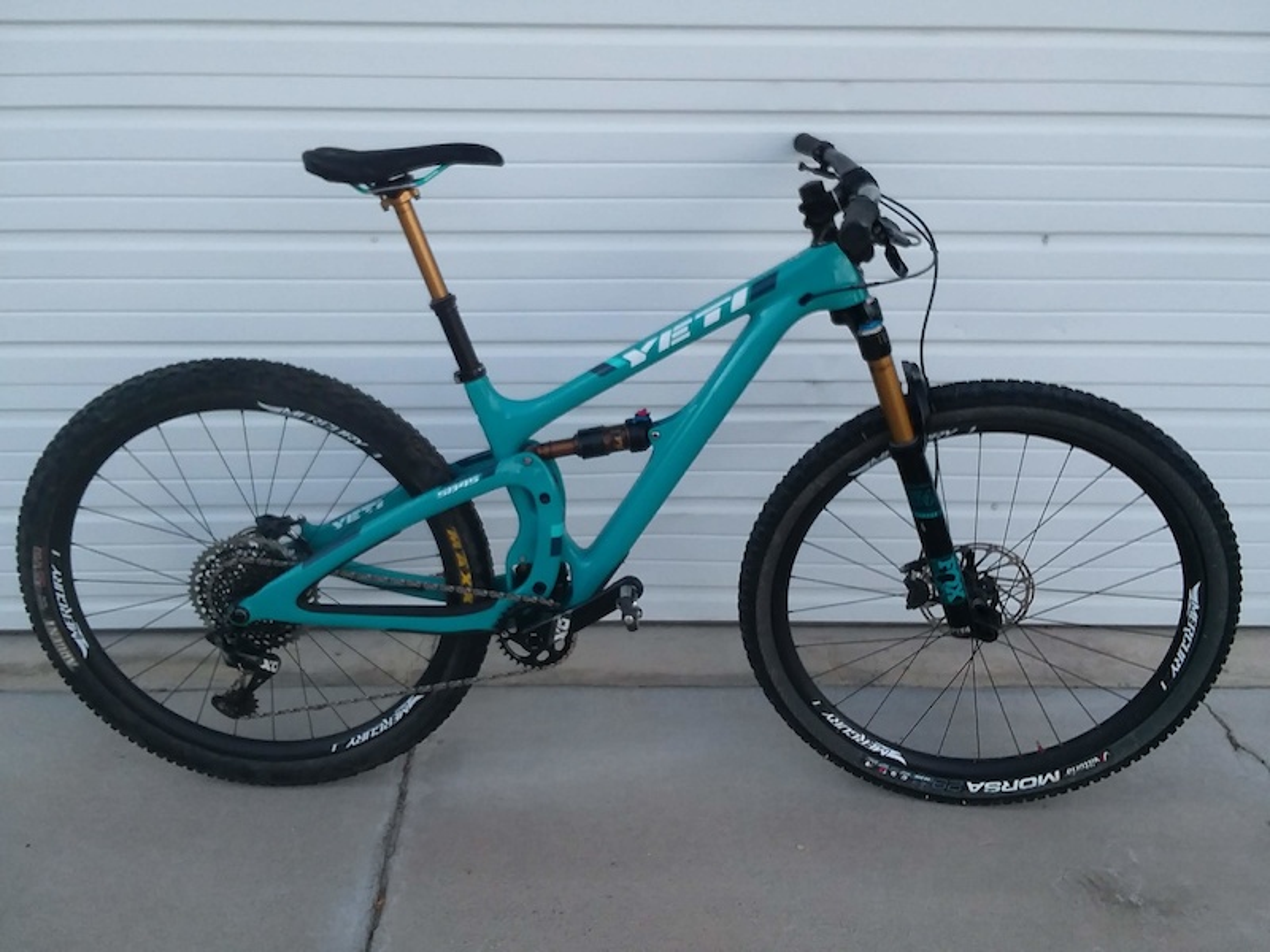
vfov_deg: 48.2
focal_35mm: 29
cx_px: 635
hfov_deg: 61.7
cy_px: 476
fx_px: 1064
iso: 40
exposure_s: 1/145
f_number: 1.9
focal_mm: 2.47
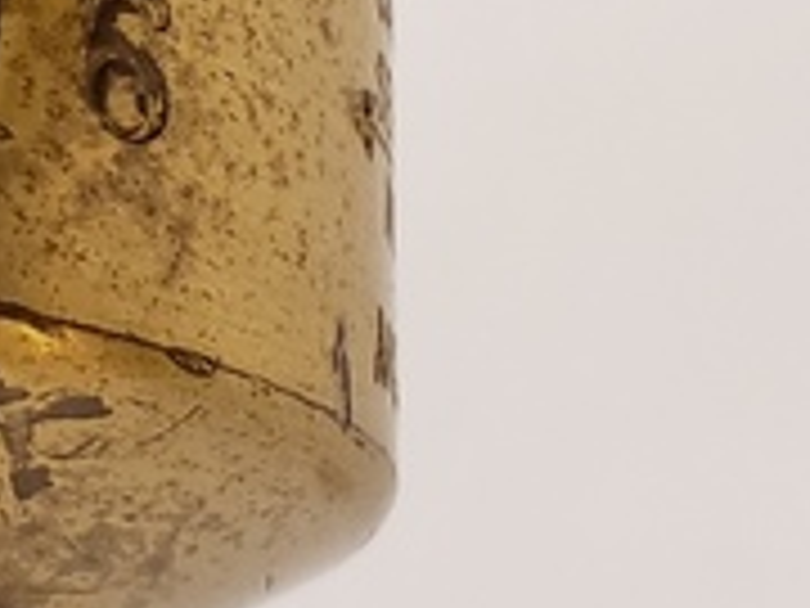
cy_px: -162
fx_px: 3416
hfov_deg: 13.1
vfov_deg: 10.0
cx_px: -234
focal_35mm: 146
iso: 320
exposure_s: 1/40
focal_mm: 4.3
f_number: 2.4
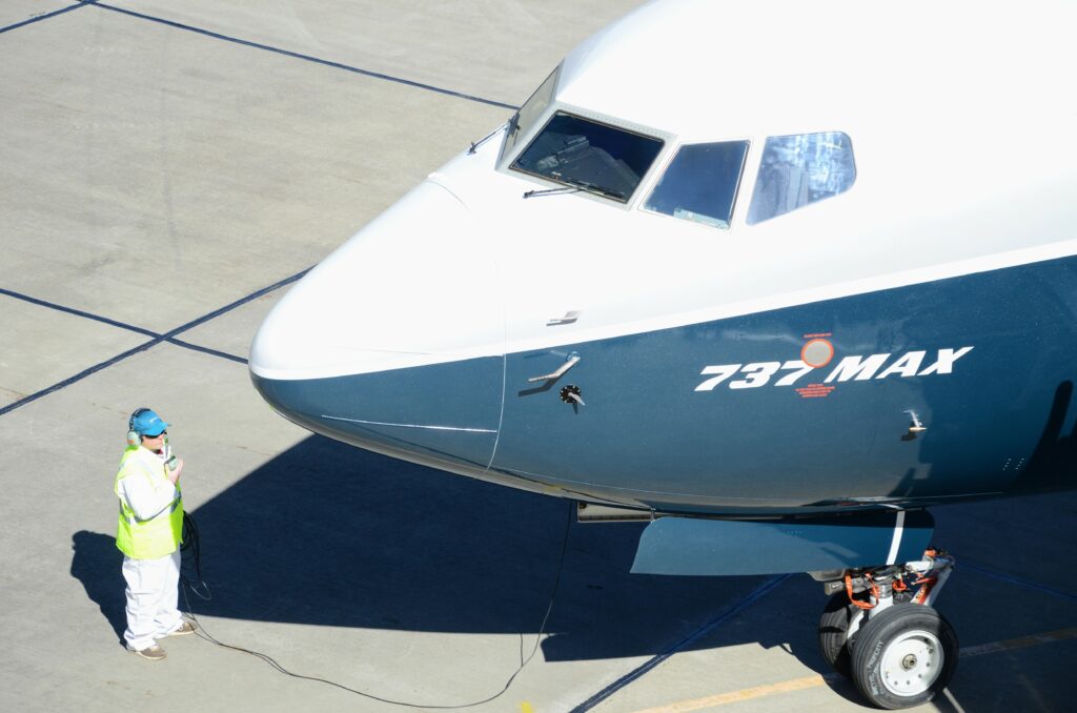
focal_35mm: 135
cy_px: 356
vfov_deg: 10.1
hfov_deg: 15.2
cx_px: 538
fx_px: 4030
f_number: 8
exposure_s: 1/1000
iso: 400
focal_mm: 90
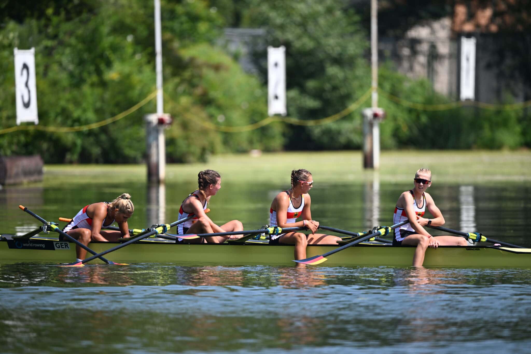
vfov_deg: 2.3
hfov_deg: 3.4
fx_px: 8849
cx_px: 266
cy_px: 177
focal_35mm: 600
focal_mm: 600
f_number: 4
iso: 250
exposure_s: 1/2000
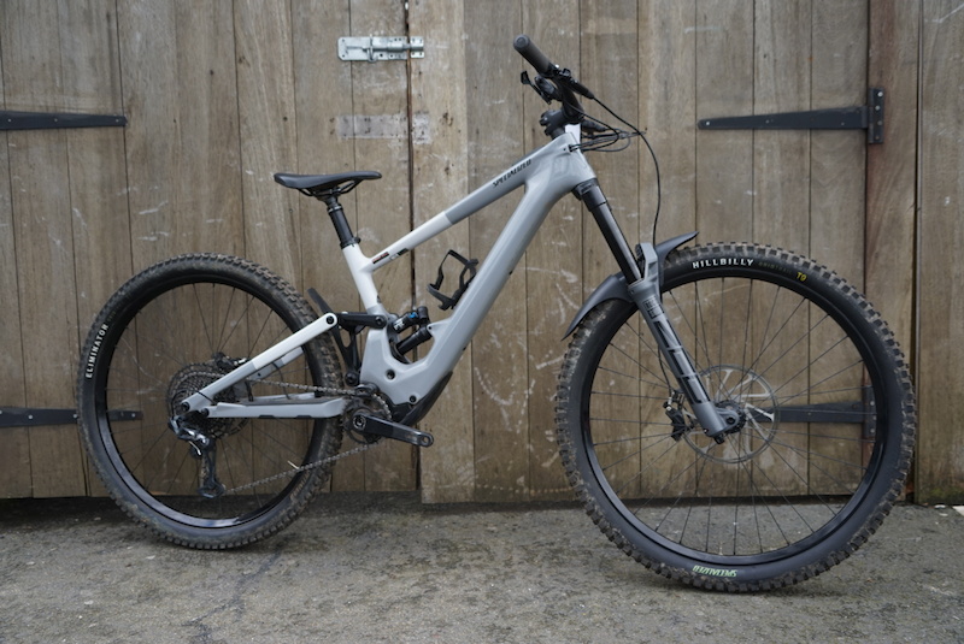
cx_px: 482
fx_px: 938
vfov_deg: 37.9
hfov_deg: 54.4
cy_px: 322
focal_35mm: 35
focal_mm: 35
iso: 160
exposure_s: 1/160
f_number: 4
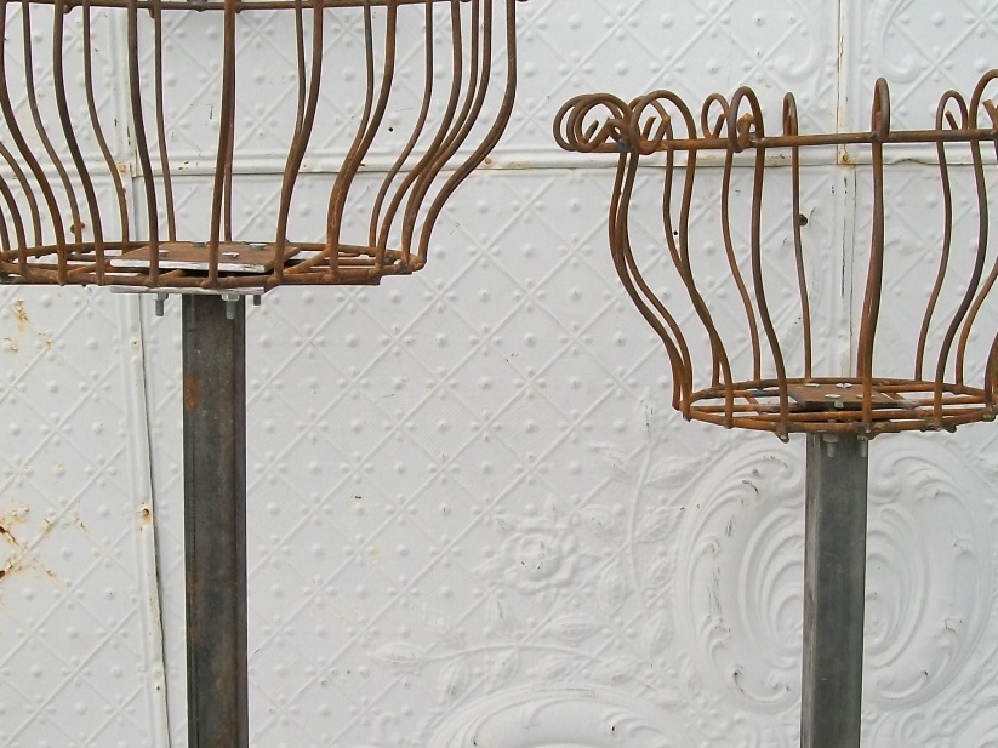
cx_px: 432
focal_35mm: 56
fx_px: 1614
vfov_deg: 26.1
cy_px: 375
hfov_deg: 34.3
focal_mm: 6
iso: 80
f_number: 2.7
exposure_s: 1/200
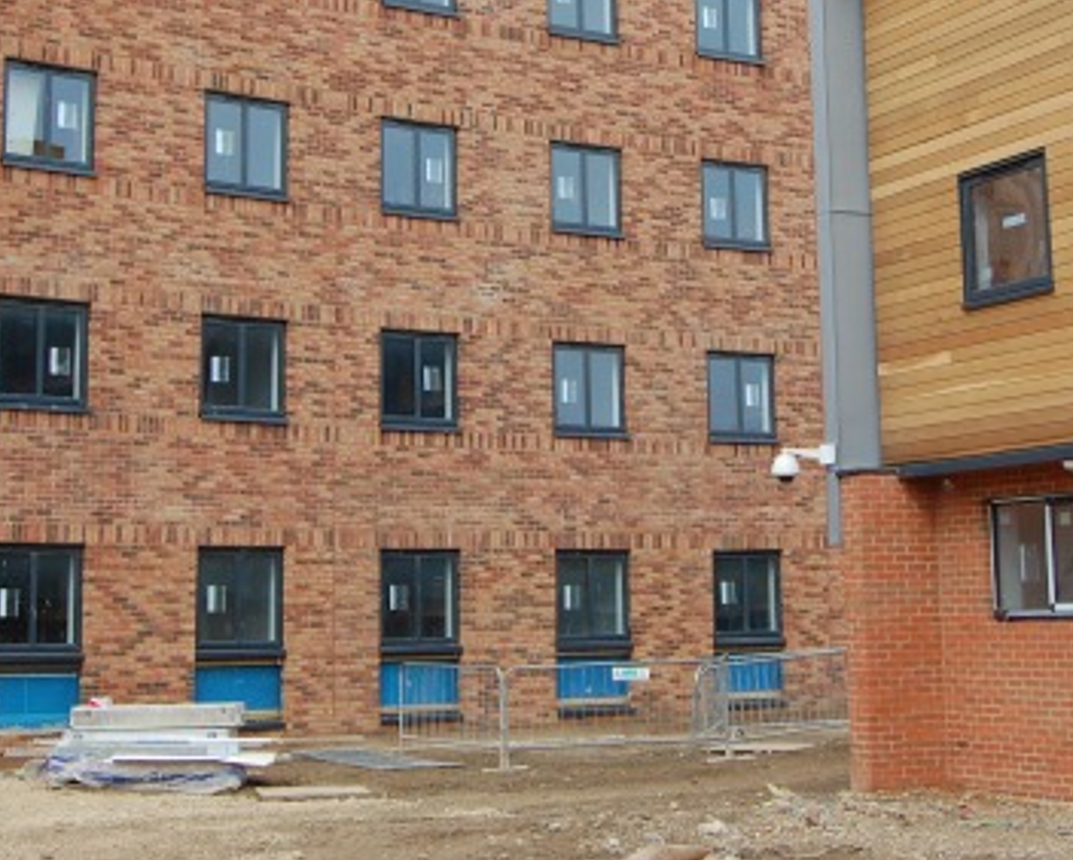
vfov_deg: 21.9
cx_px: 576
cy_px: 151
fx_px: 2192
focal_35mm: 69
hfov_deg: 27.5
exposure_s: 1/200
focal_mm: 24
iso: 200
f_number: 7.1
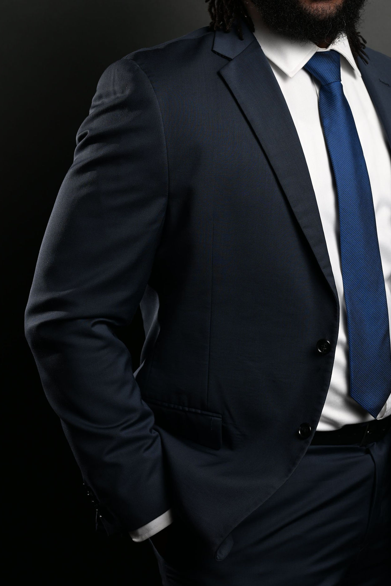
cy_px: 235
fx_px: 1336
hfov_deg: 16.6
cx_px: 262
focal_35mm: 82
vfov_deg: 24.7
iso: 100
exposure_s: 1/125
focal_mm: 50
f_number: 5.6
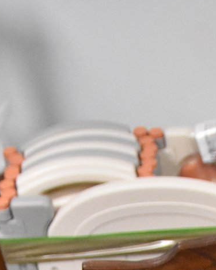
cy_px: 559
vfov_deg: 13.5
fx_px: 959
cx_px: 284
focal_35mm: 120
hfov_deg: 12.4
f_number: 2.8
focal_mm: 20
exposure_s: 1/800
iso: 6400
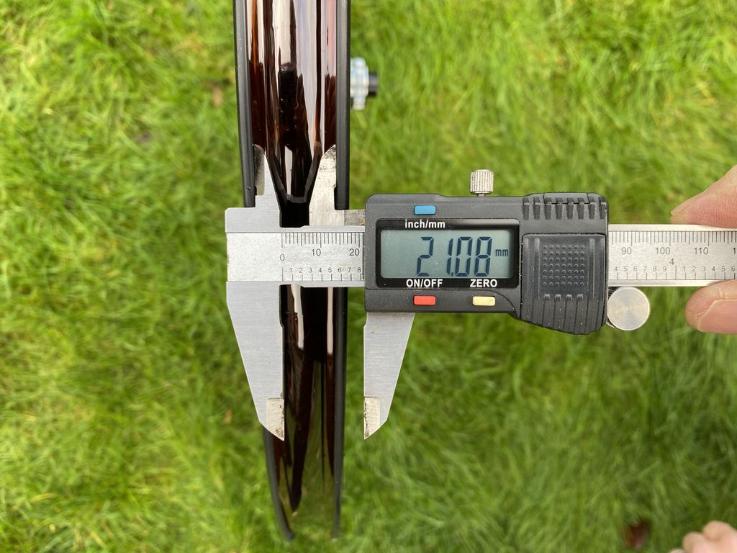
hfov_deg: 67.3
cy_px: 276
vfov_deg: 53.1
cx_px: 368
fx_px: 554
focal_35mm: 26
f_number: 1.8
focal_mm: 4.25
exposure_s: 1/122
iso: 50
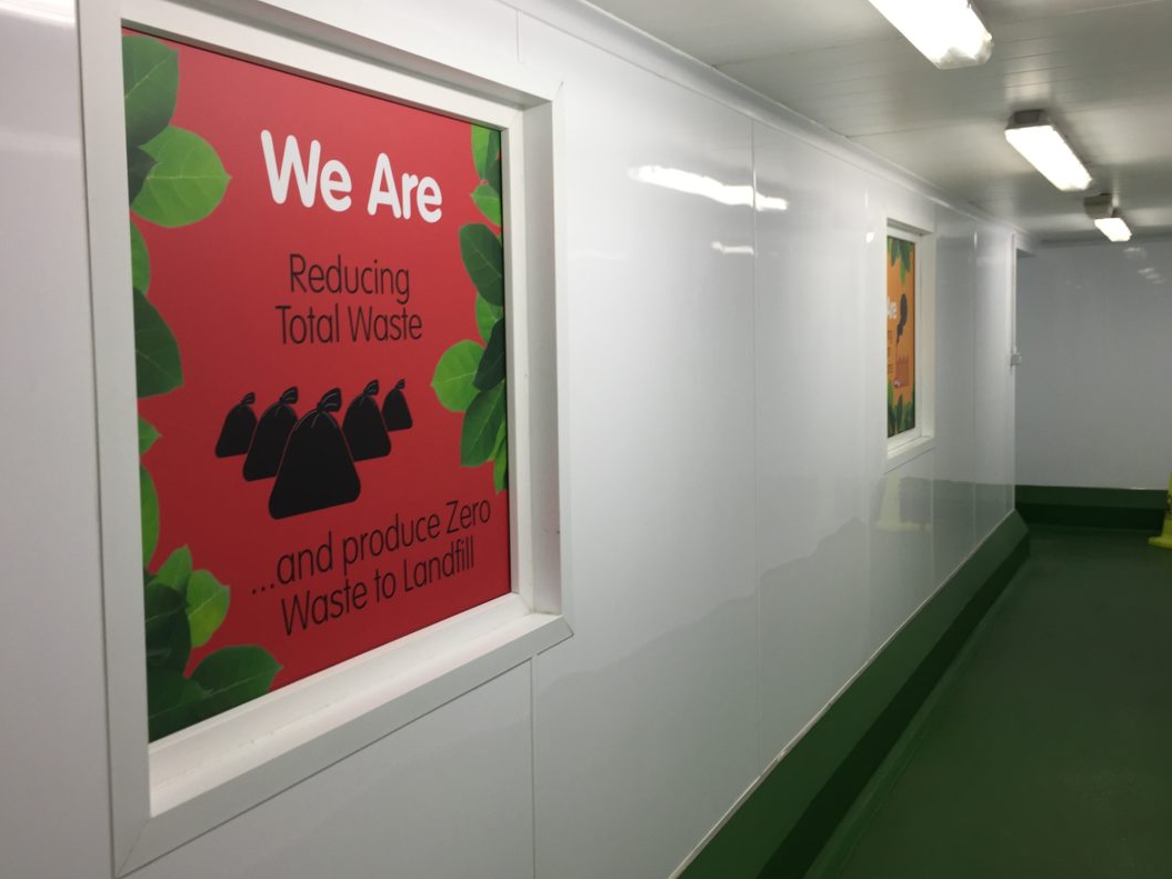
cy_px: 386
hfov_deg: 55.3
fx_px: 1117
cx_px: 630
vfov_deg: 42.9
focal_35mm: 33
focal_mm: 4.15
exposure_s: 1/120
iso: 50
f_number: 2.2
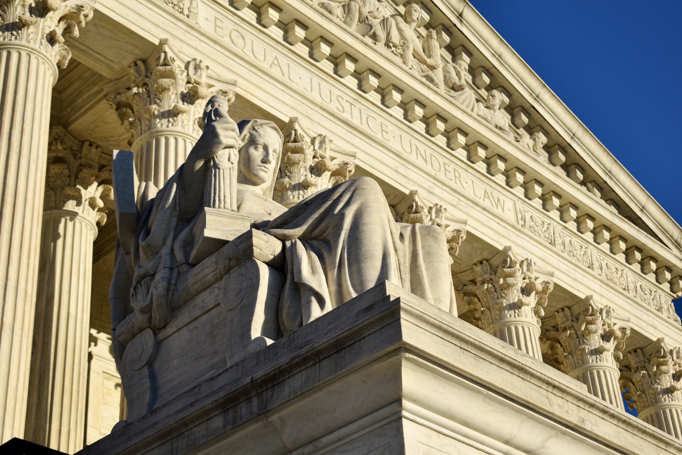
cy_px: 228
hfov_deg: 31.9
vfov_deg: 21.6
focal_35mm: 63
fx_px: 1193
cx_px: 341
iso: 100
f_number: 5
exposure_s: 1/1600
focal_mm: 42
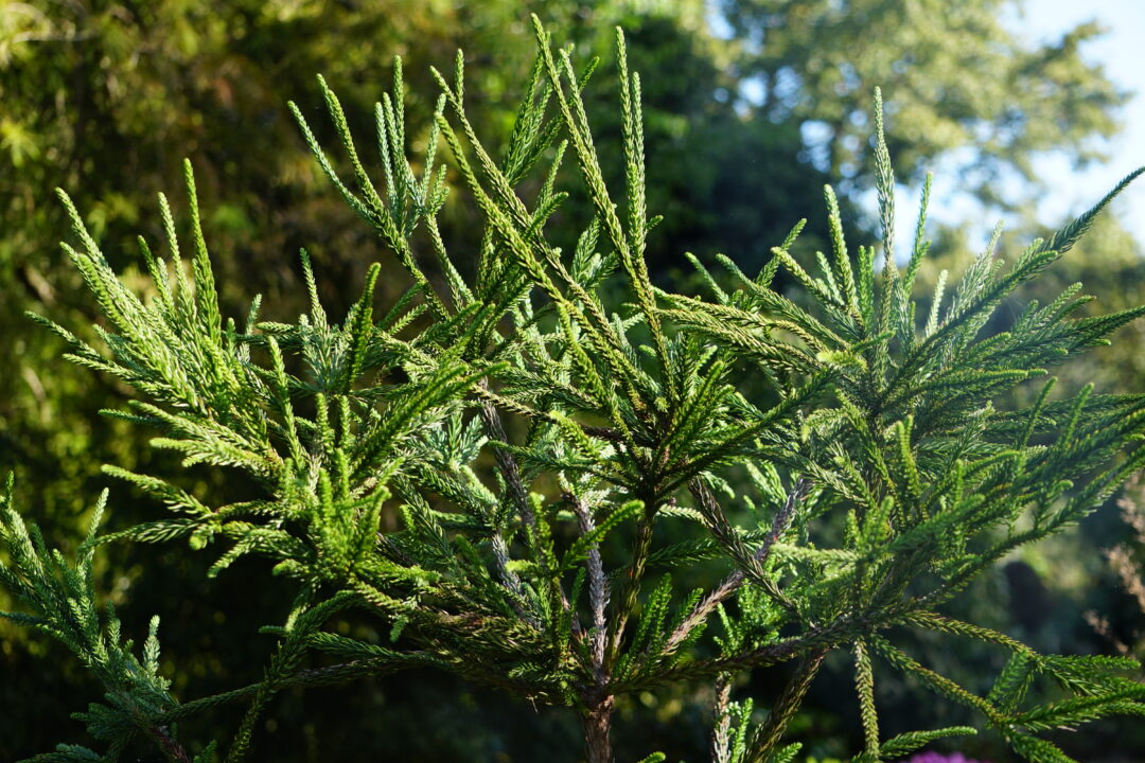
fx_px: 2624
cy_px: 382
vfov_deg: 16.6
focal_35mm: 82
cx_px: 572
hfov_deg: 24.6
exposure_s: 1/100
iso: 100
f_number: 5
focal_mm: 55
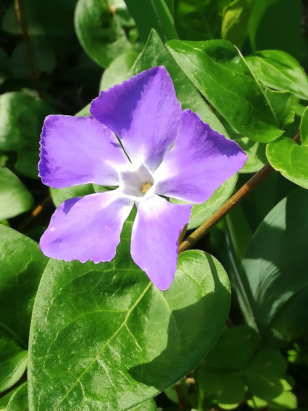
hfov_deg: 19.1
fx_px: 913
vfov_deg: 25.3
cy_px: 206
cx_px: 154
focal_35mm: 77
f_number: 2
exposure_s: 1/621
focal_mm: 3.79
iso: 50
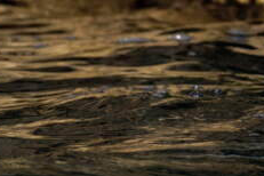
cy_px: 32
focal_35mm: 1950
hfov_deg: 1.1
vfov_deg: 0.7
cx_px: 480
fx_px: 14299
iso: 800
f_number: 8
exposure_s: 1/1600
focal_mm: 500
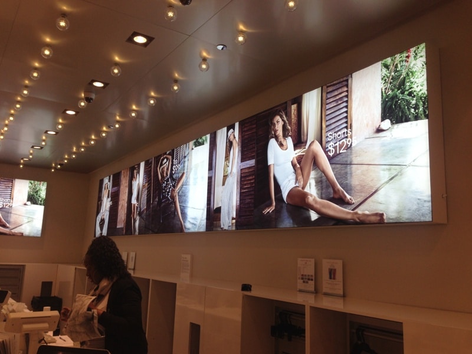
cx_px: 236
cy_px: 177
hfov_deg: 55.4
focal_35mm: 33
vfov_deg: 42.9
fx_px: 450
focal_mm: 4.12
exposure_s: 1/160
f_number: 2.4
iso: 50
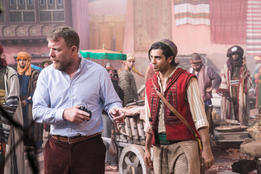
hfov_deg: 34.5
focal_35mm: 58
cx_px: 130
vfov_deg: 23.4
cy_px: 87
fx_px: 421
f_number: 5
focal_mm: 58
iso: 400
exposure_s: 1/500
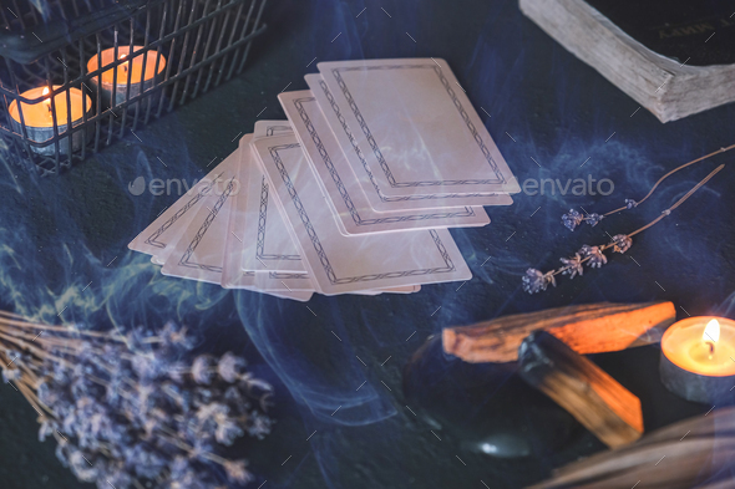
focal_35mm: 73
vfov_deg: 18.7
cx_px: 368
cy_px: 244
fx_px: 1490
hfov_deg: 27.7
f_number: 4.5
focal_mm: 48.4
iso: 250
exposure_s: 1/15
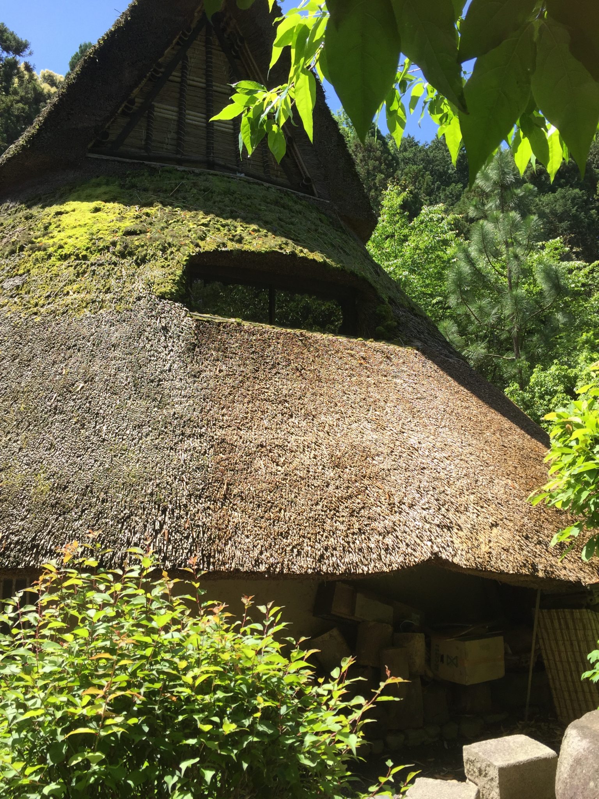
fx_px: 669
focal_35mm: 29
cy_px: 400
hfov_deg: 48.2
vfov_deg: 61.7
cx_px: 300
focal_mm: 4.15
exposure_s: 1/824
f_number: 2.2
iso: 32
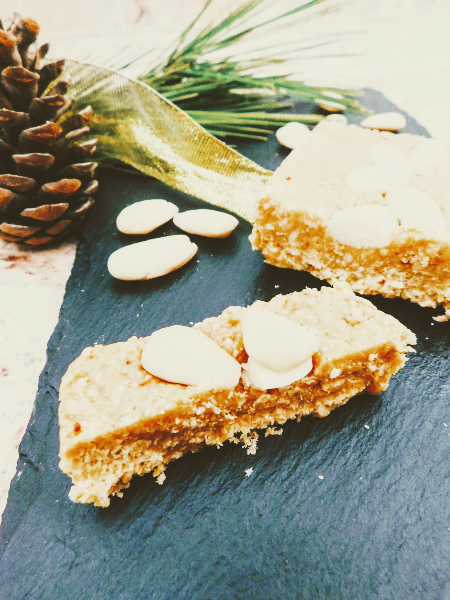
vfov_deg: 71.6
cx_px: 224
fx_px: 416
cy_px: 301
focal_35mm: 24
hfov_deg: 56.8
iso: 400
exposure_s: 1/10
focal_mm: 4
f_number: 3
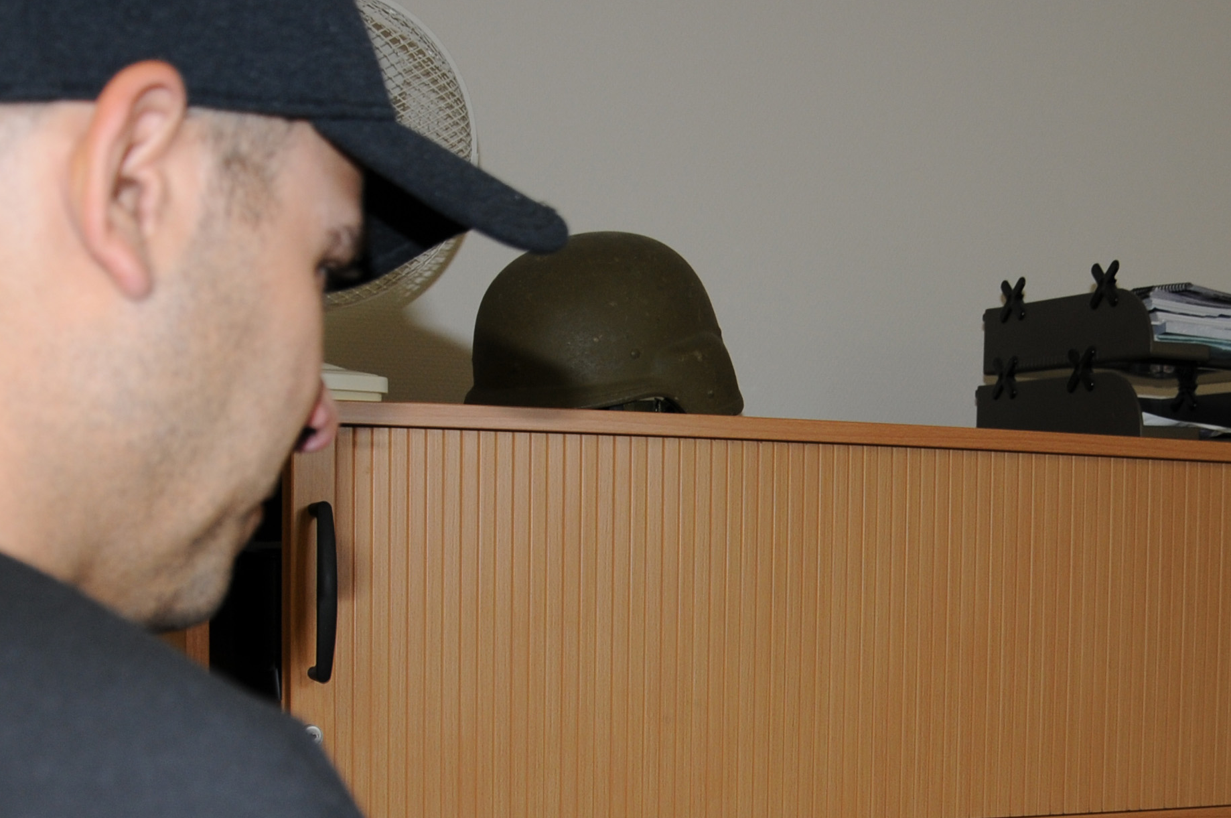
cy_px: 752
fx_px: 2152
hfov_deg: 31.6
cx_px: 859
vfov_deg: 21.0
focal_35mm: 63
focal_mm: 18
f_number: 3.5
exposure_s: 1/60
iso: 200
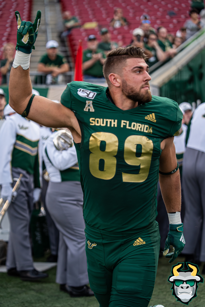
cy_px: 154
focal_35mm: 90
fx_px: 769
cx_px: 102
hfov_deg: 15.2
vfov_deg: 22.6
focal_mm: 90
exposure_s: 1/2000
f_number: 2.8
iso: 1000
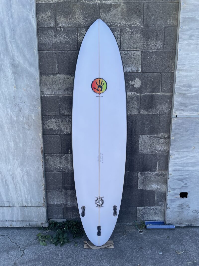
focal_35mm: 26
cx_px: 100
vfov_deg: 67.3
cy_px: 133
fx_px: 199
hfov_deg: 53.1
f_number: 1.6
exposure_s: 1/1159
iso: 32
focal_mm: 4.2
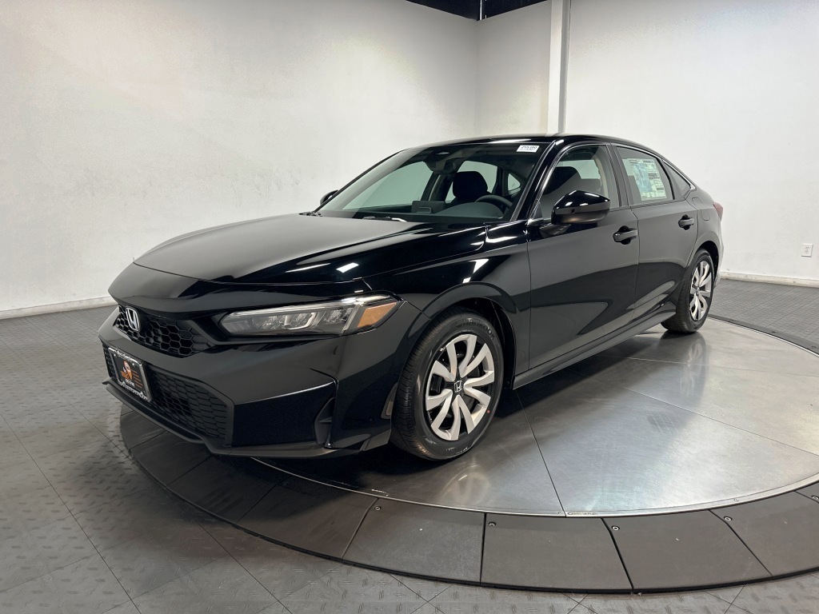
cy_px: 307
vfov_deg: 56.8
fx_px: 568
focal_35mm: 24
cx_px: 410
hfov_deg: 71.6
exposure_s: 1/60
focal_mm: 6.86
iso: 250
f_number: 1.78
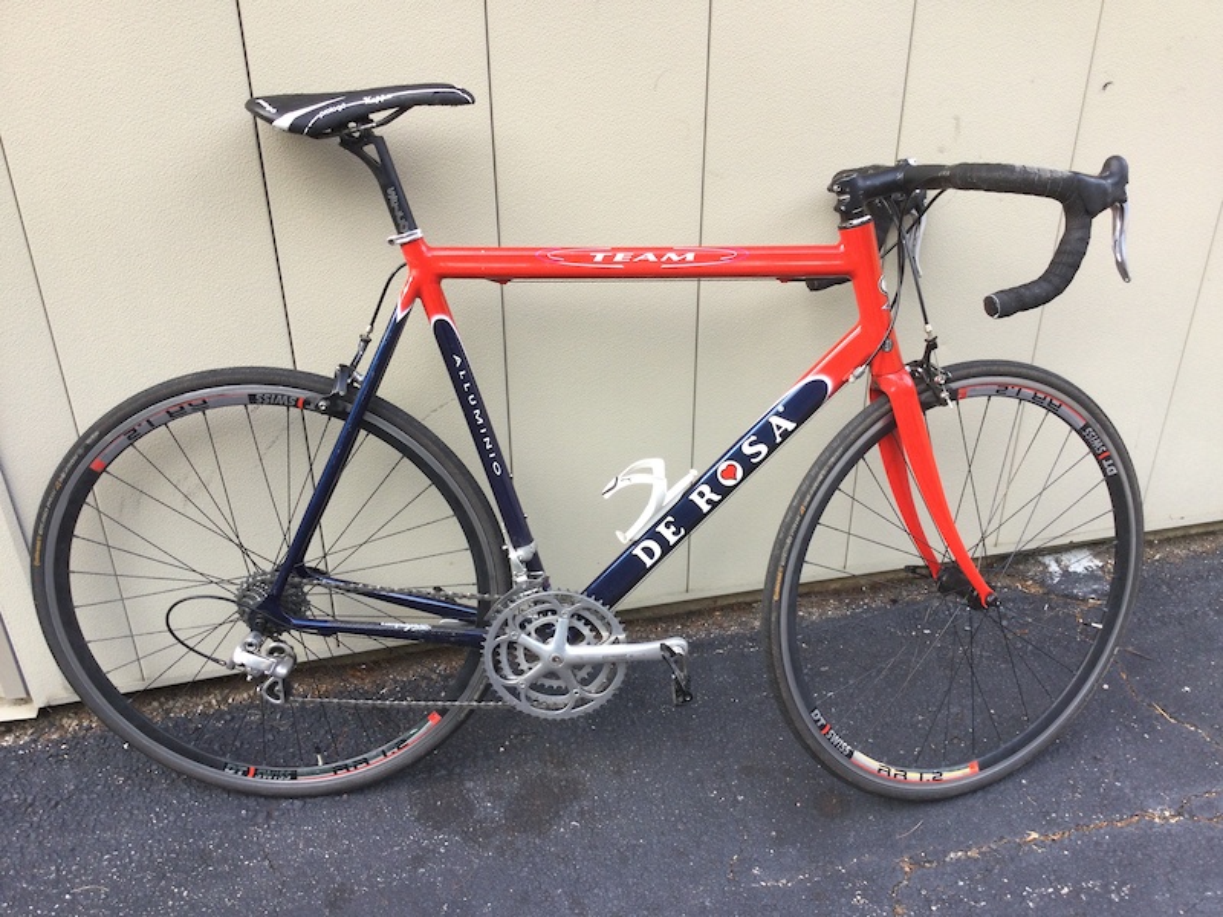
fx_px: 1095
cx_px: 612
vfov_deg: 45.4
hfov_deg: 58.4
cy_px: 458
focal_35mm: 31
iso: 25
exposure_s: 1/60
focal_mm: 3.3
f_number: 2.4
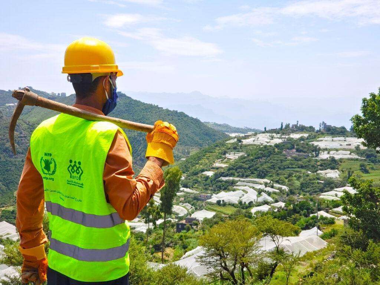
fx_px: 571
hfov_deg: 36.8
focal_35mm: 52
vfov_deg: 28.0
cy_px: 142
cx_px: 190
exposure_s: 1/594
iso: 32
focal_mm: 6
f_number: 2.4
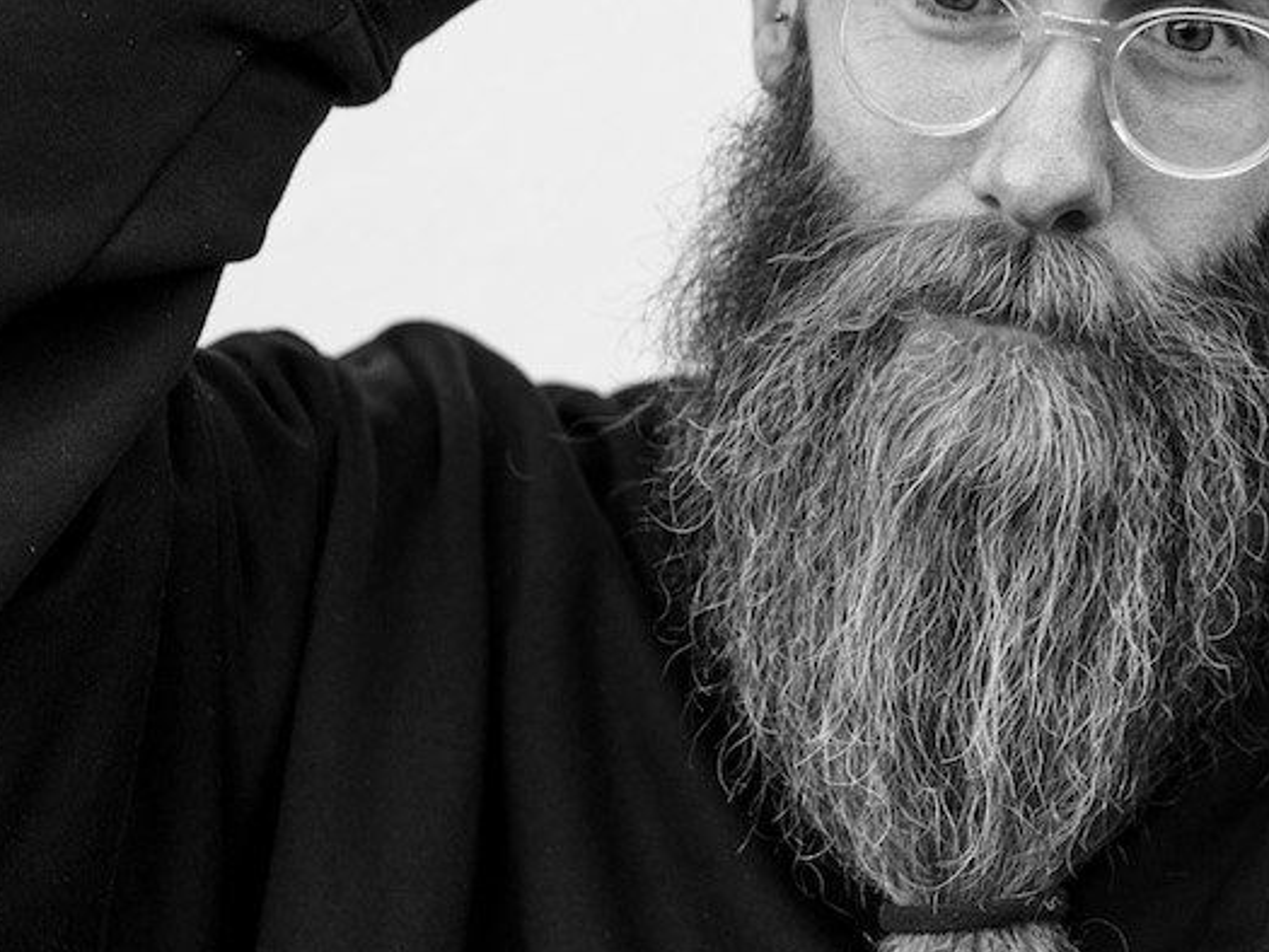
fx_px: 3007
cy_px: 330
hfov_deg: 23.5
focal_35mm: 82
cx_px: 1008
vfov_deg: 18.0
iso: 640
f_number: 2.8
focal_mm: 35
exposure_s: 1/250
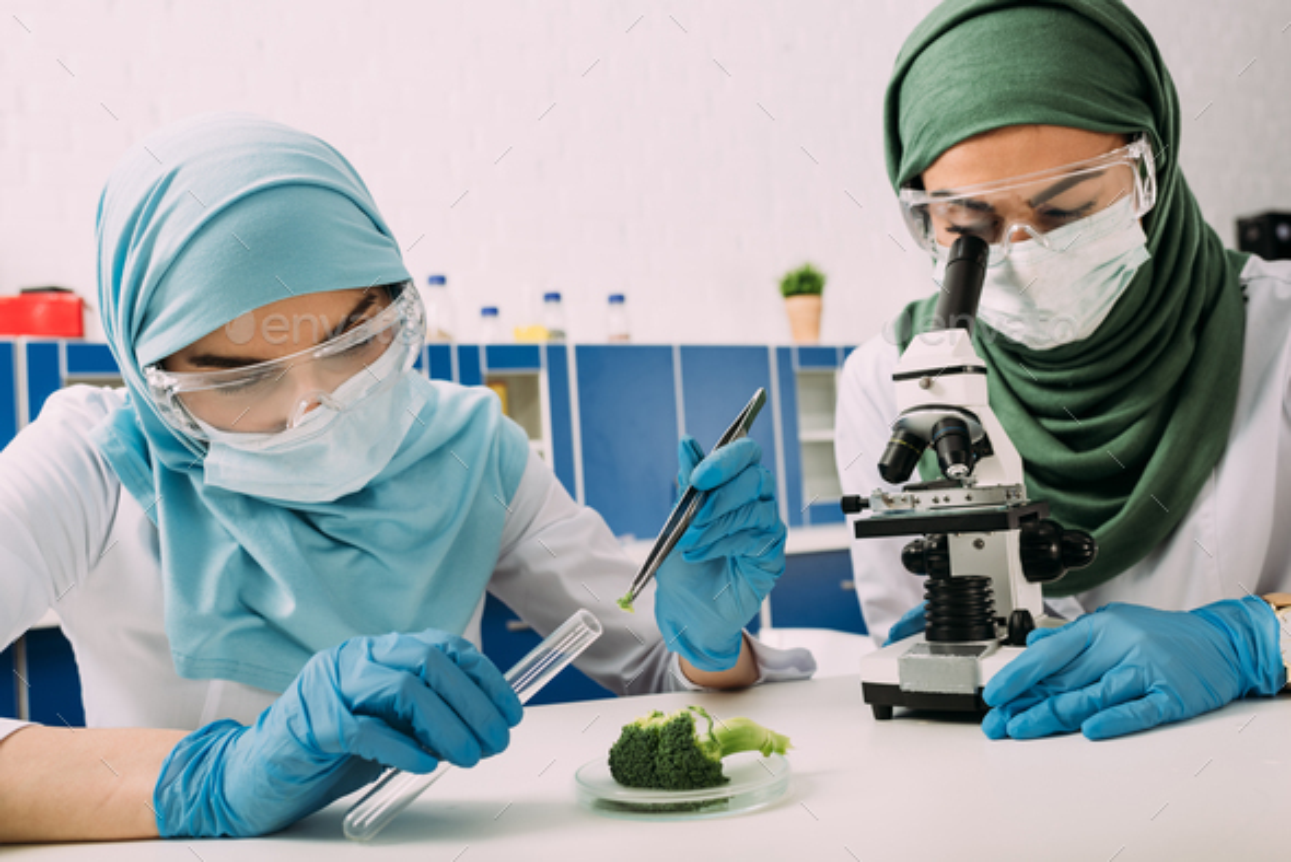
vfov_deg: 37.9
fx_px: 1256
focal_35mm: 35
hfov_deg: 54.4
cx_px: 646
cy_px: 431
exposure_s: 1/200
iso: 160
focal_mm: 35
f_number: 5
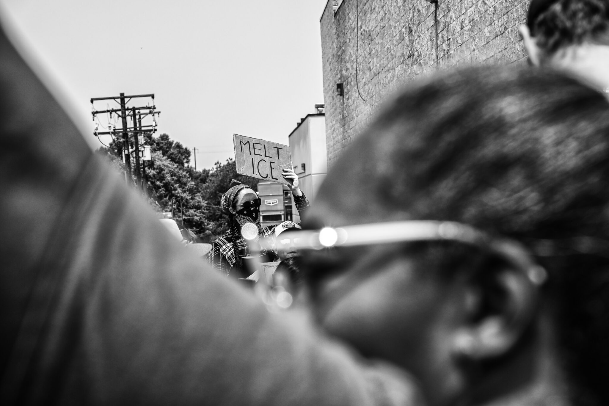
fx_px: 1945
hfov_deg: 17.8
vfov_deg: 11.9
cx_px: 304
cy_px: 203
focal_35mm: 115
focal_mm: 115
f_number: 13
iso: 250
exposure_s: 1/320
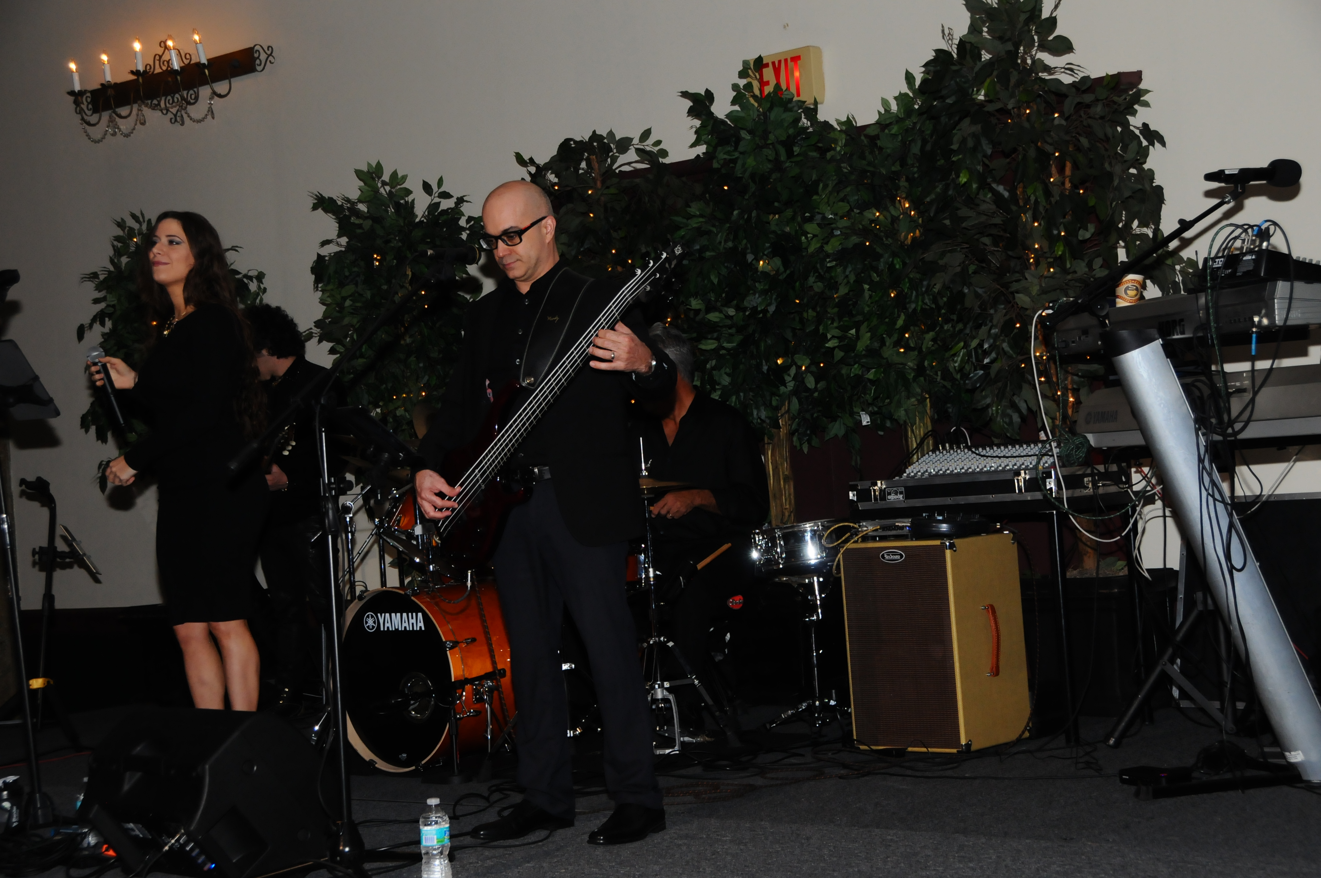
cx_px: 660
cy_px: 439
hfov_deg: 35.1
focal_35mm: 57
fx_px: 2089
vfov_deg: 23.7
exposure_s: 1/200
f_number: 5.6
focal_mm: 38
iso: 800
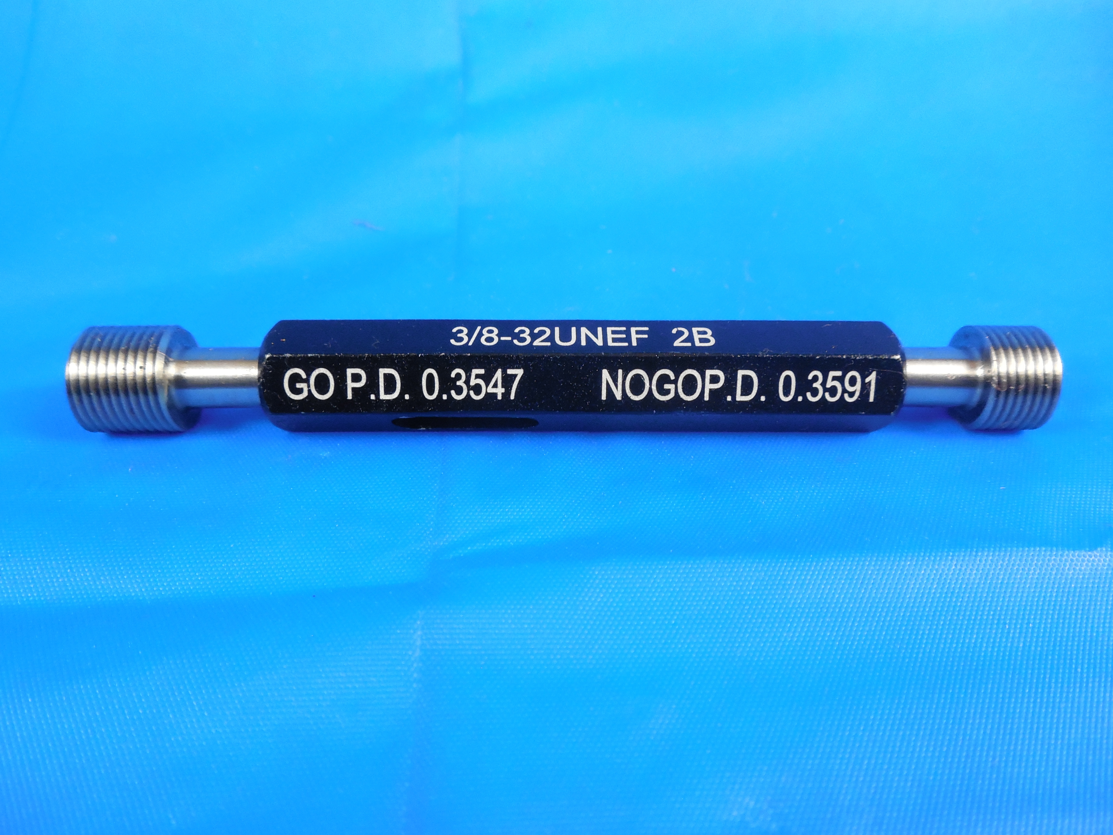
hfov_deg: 69.4
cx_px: 556
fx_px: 804
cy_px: 418
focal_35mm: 25
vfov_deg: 54.9
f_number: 3.3
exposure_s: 1/25
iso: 400
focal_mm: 4.5
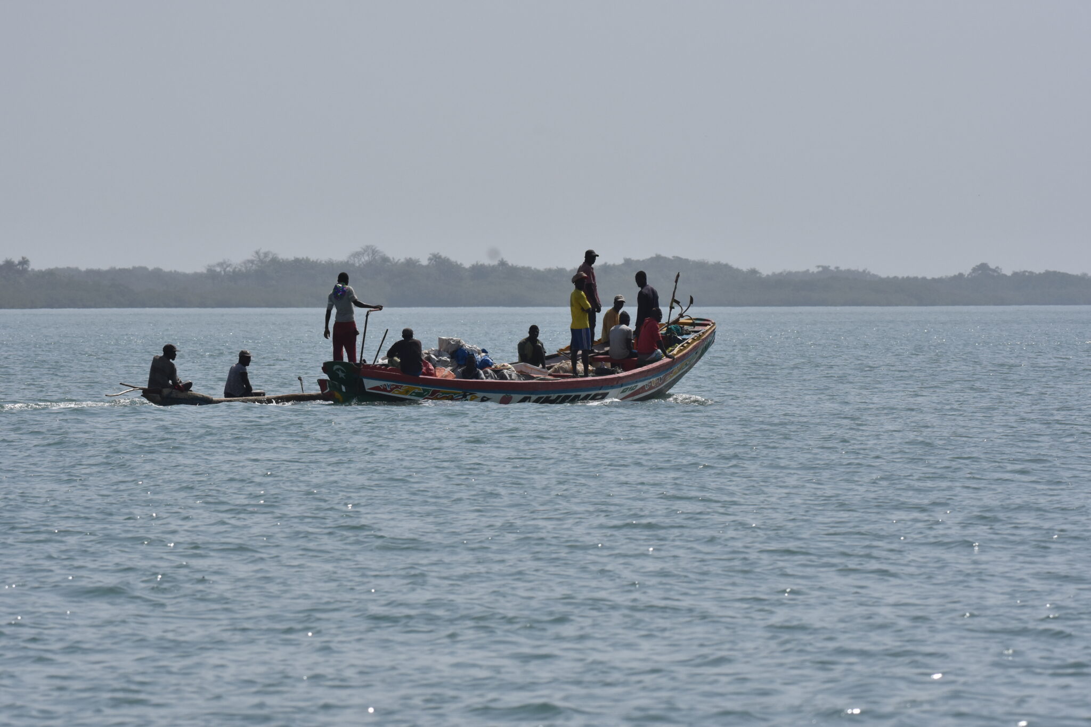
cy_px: 364
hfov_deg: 6.9
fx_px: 9090
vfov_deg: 4.6
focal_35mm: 300
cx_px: 546
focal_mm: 200
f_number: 9
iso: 400
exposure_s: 1/2000
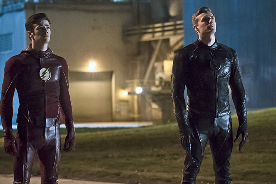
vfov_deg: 9.4
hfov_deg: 14.1
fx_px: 1120
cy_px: 93
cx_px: 130
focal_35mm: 146
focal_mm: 117
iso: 10000
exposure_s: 1/200
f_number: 4.5
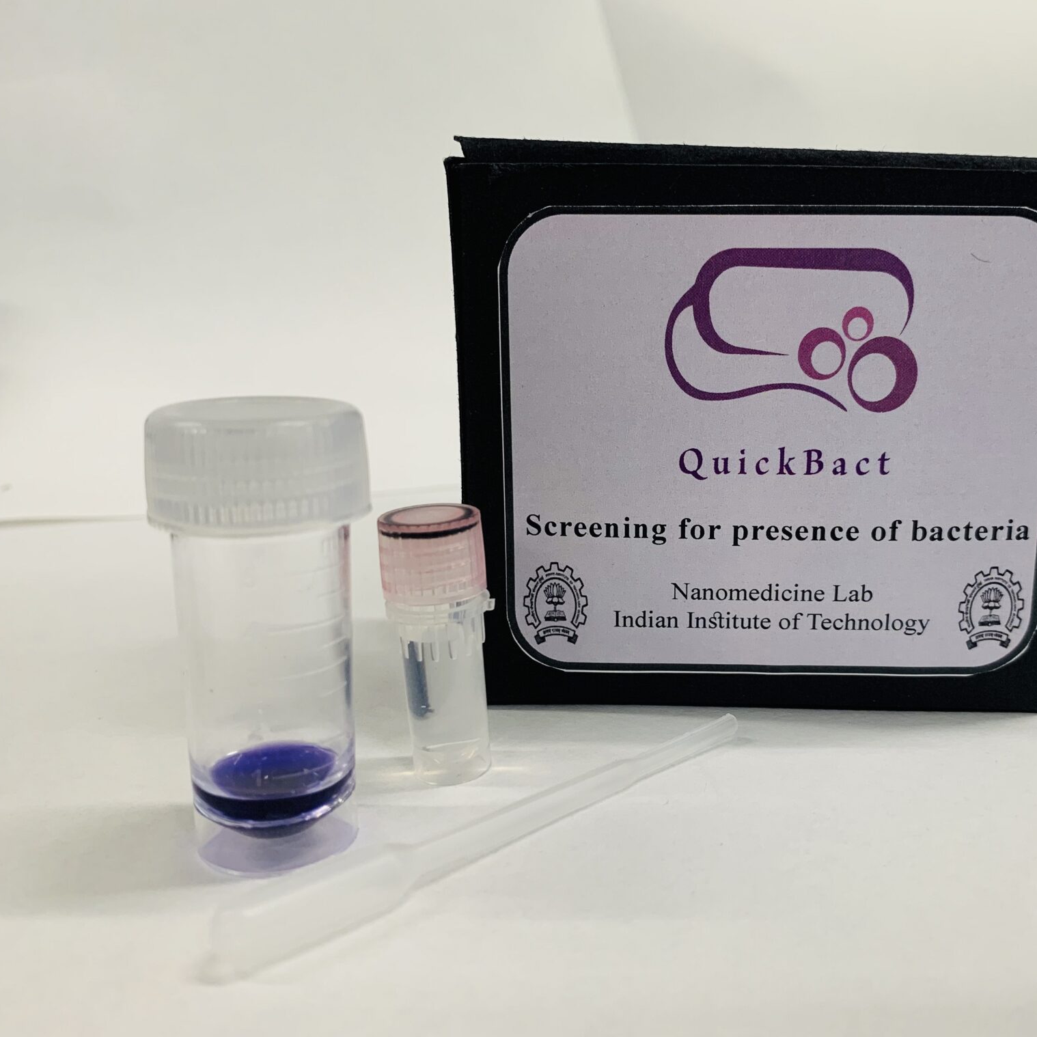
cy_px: 523
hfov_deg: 52.1
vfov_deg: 52.5
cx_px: 639
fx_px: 1051
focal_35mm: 31
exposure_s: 1/50
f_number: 1.8
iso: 80
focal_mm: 4.25
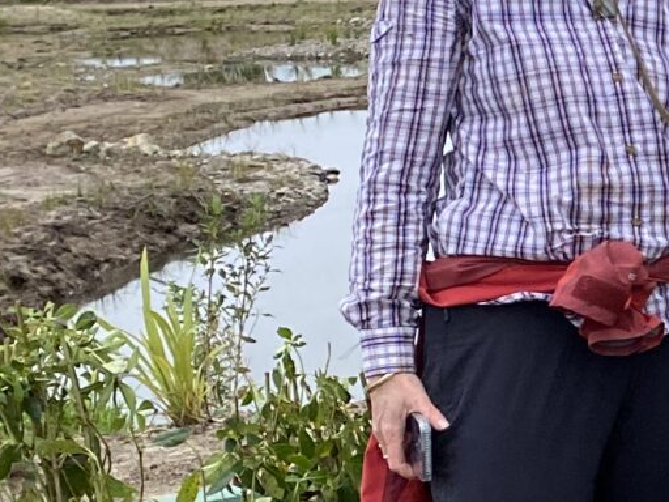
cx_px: 1362
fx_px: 2512
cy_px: 387
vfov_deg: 11.4
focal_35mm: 130
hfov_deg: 13.0
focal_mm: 4.25
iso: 125
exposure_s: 1/121
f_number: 1.8
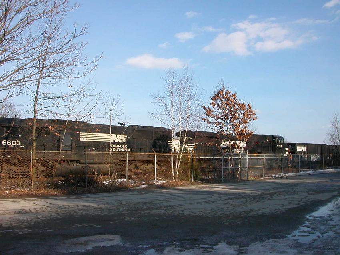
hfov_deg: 50.1
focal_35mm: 37
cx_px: 170
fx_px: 364
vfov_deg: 38.7
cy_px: 128
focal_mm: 5.6
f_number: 4.5
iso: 100
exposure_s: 1/541
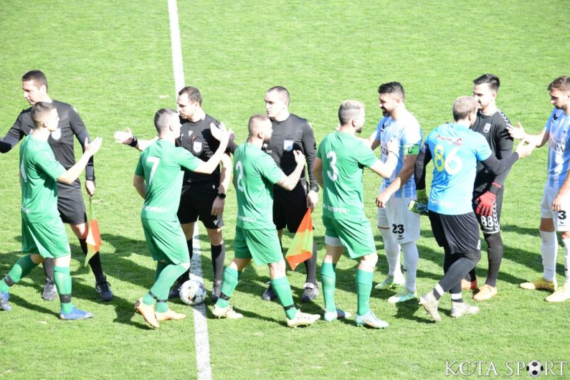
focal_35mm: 175
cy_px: 190
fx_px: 2771
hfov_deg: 11.7
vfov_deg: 7.8
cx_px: 285
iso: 800
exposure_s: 1/1000
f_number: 5.6
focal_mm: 116
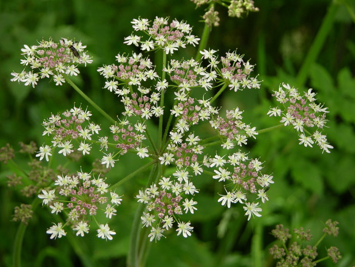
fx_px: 1447
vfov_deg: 10.5
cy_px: 133
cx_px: 178
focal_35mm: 141
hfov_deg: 14.0
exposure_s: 1/61
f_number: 3.8
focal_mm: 34.7
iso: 50
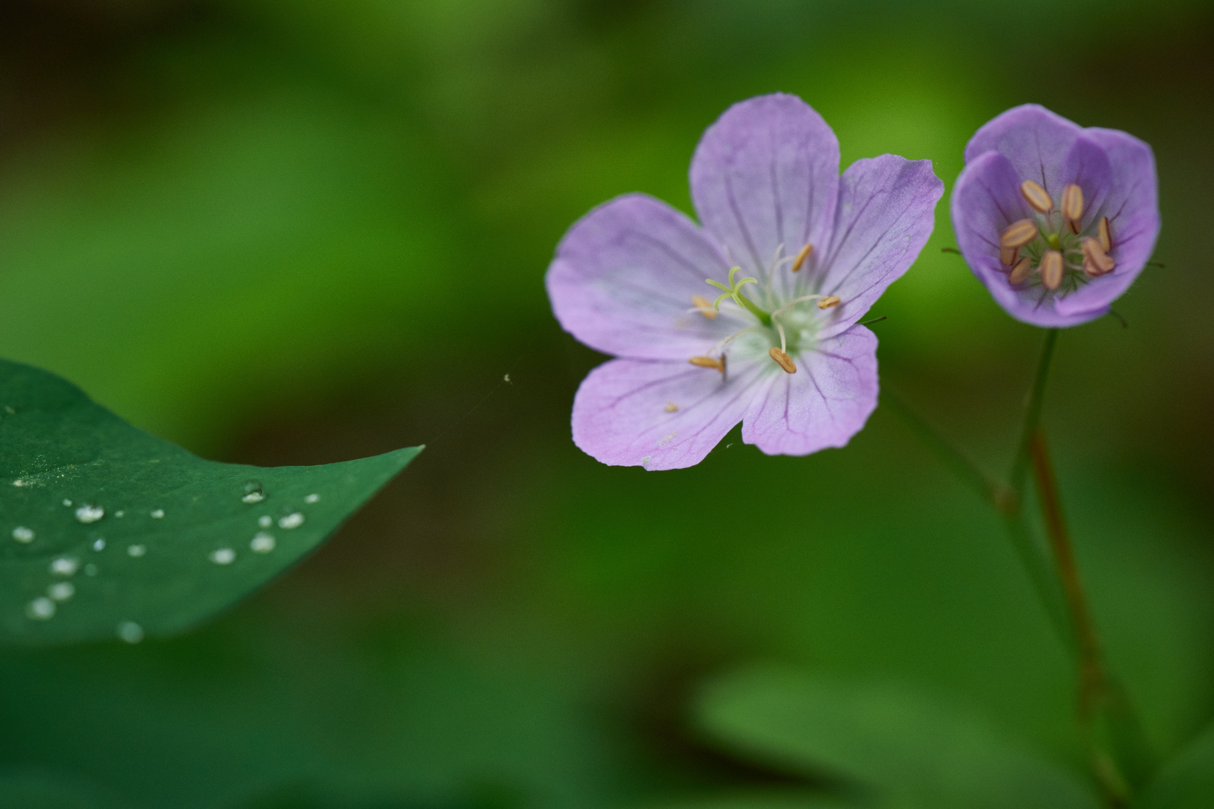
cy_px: 382
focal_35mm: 101
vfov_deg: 13.5
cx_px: 603
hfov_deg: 20.2
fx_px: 3405
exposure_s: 1/800
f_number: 4.5
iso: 3200
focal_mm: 90
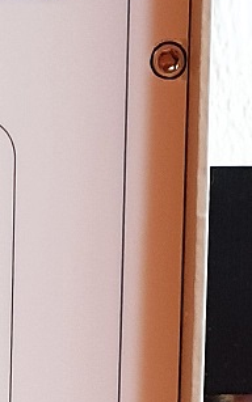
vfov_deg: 10.4
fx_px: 1988
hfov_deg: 6.9
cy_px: 881
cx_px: -331
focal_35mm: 181
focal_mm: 4.3
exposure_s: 1/50
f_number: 2.4
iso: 200
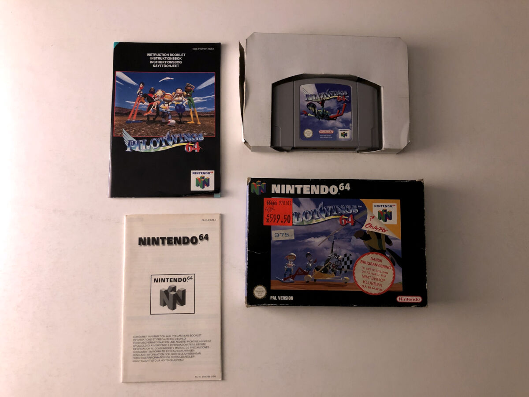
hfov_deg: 63.4
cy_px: 198
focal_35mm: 28
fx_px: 428
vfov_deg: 49.7
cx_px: 264
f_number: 1.8
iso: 100
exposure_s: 1/11
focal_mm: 3.99
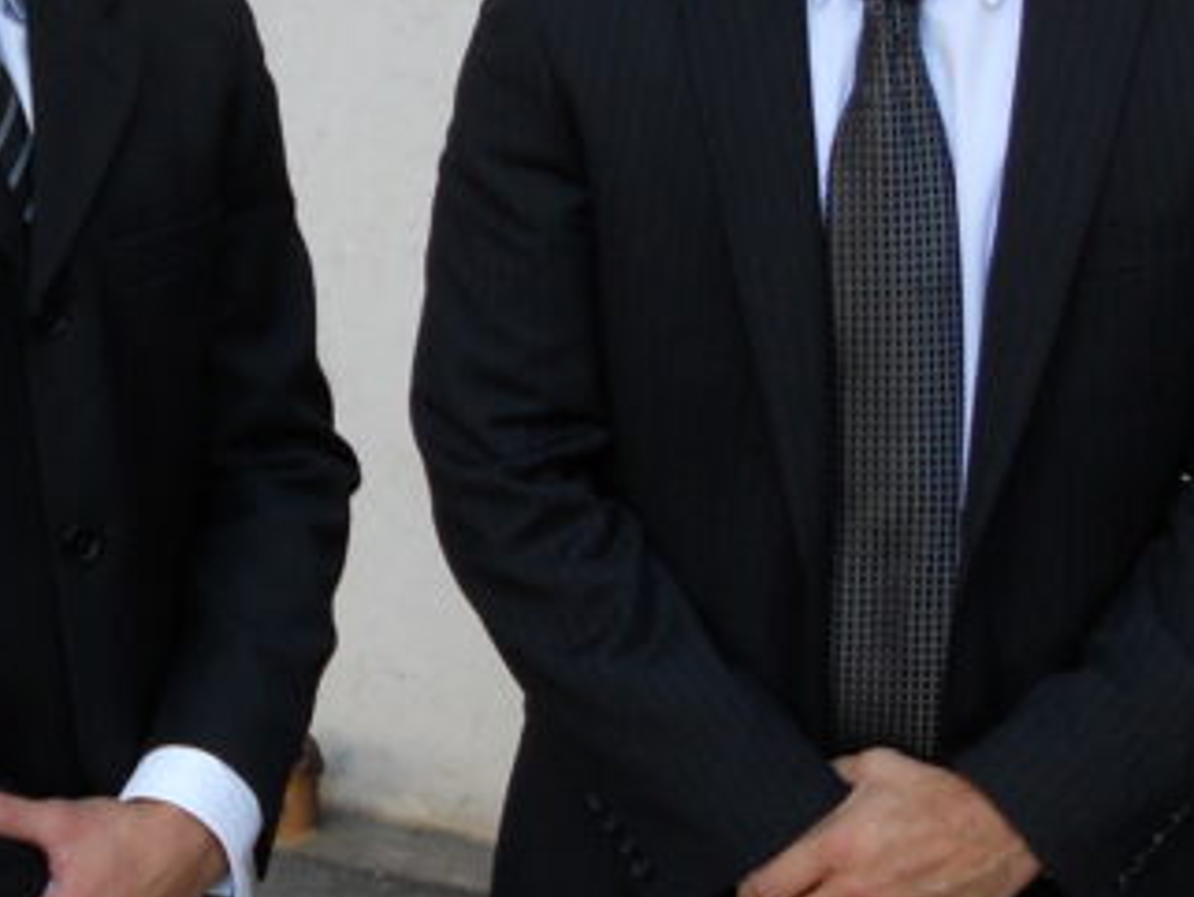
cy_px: 435
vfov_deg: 17.2
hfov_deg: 21.4
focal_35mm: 86
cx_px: -160
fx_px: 2967
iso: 80
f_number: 3.2
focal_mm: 4.9
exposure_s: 1/50
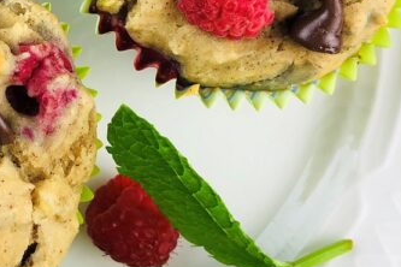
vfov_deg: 19.1
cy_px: 31
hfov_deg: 27.9
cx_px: 48
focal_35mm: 70
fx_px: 780
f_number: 1.8
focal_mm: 3.99
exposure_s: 1/120
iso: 32
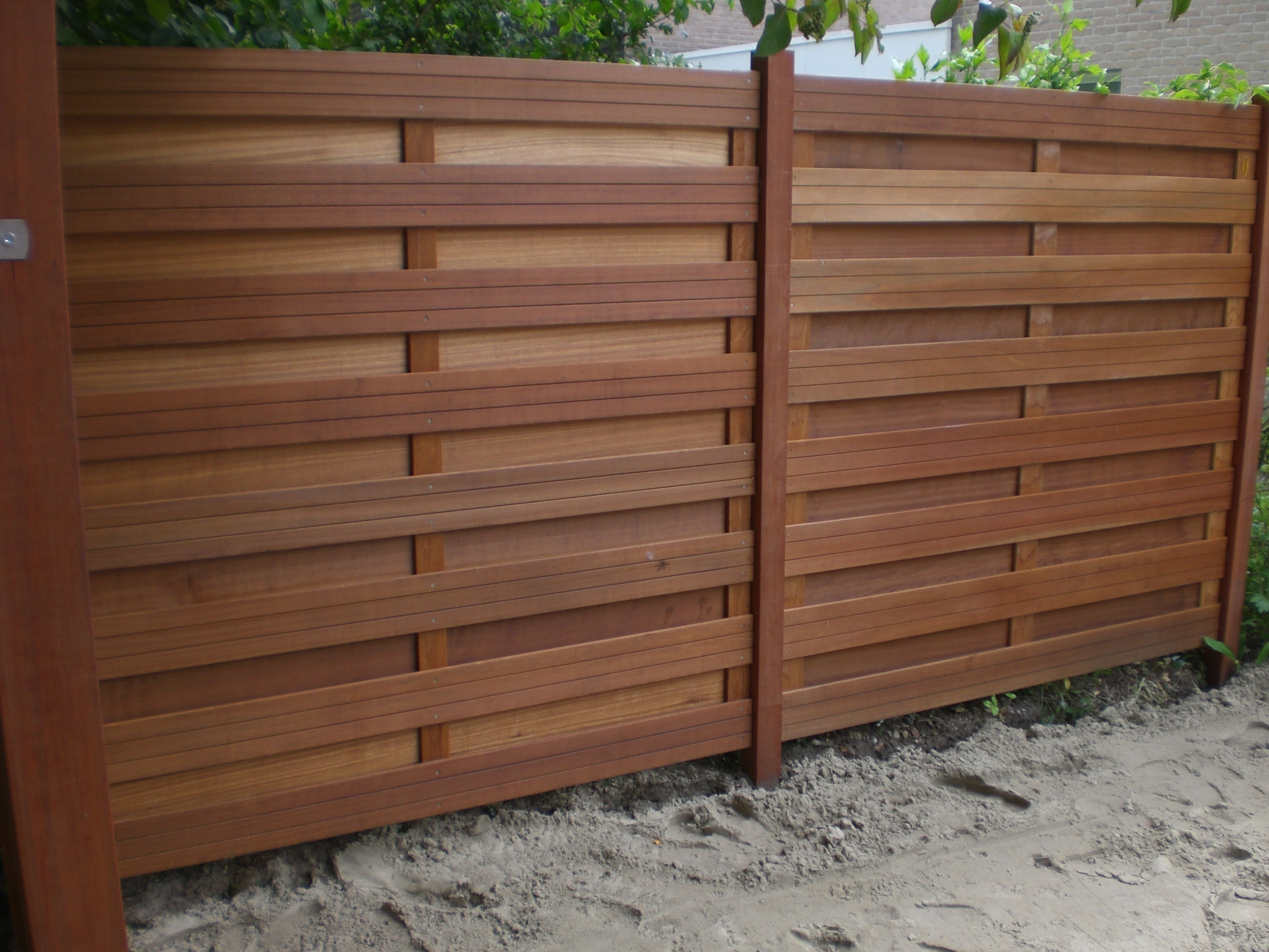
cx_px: 634
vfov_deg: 37.7
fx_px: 1393
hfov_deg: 49.0
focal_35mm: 38
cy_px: 476
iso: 50
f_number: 3.1
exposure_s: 1/125
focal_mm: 6.3
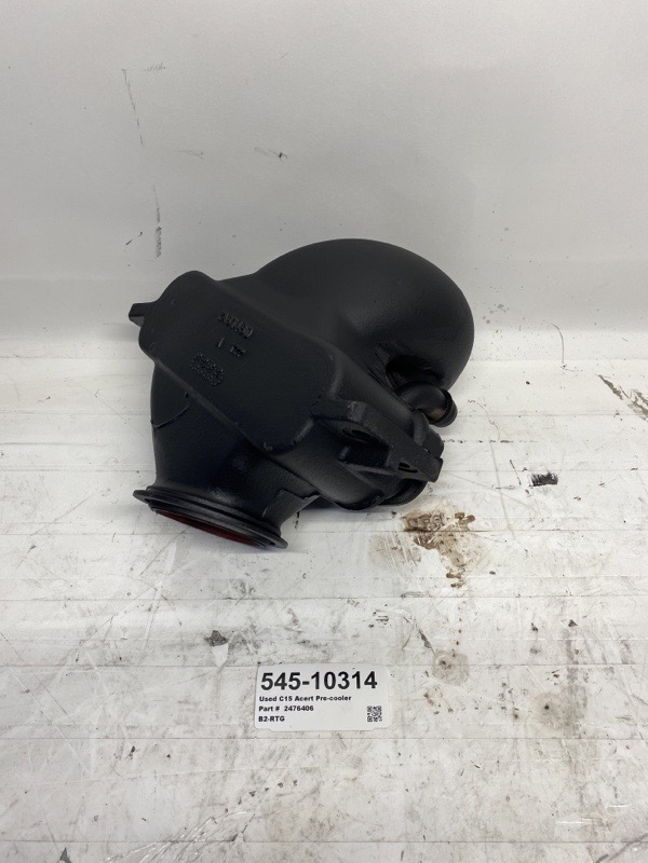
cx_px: 324
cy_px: 432
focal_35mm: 26
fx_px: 649
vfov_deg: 67.3
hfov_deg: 53.1
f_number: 1.8
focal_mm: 4.25
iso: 40
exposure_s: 1/120
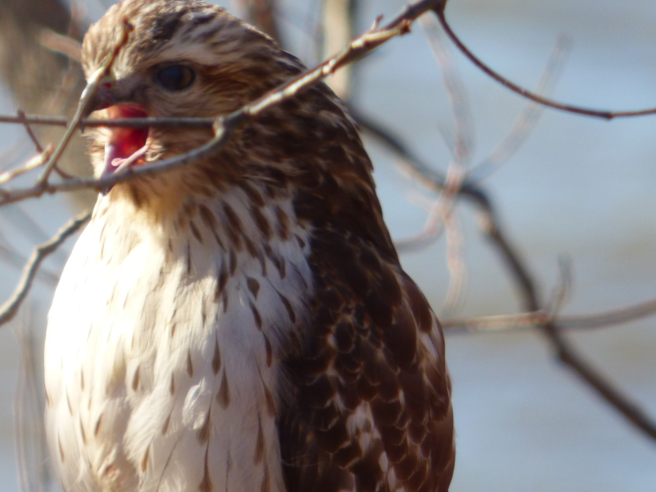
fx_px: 34756
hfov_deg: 1.1
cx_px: 273
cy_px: 389
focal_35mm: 1834
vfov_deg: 0.8
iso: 100
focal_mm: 186.42
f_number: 5.6
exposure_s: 1/160
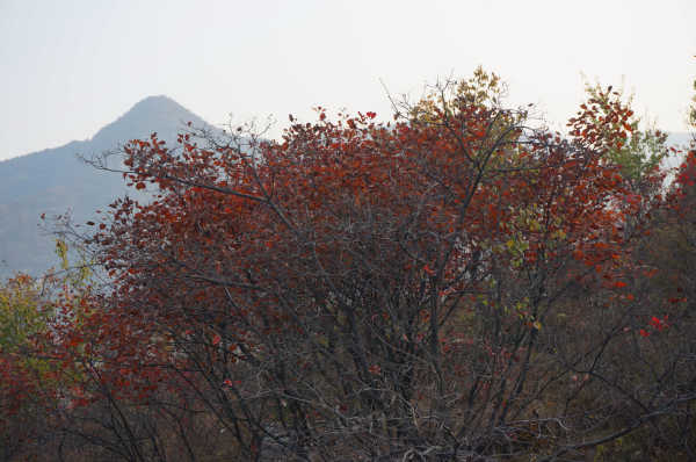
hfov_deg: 31.9
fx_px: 1216
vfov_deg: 21.5
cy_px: 231
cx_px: 348
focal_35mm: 63
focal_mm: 42
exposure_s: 1/160
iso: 100
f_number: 5.6
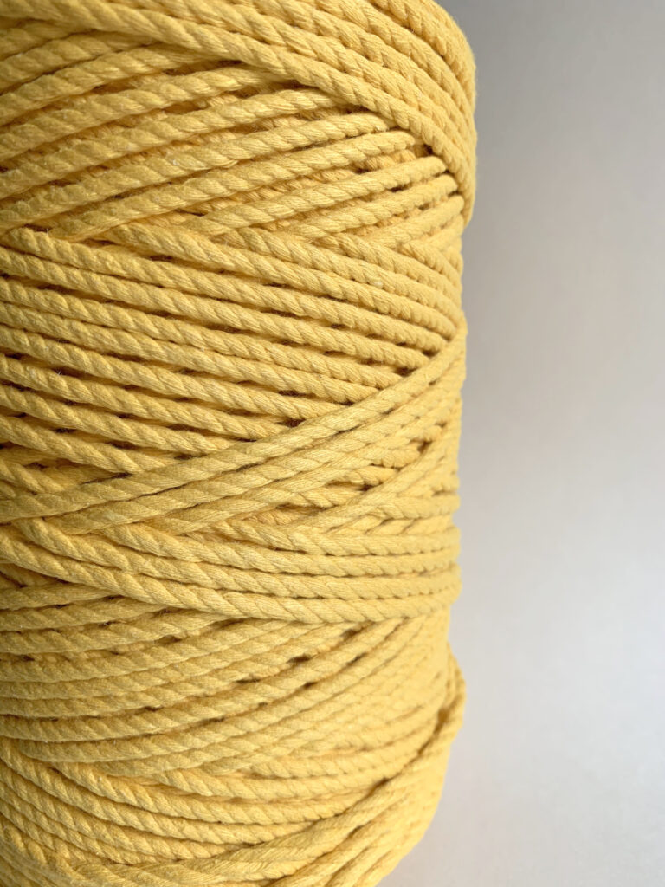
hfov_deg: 53.1
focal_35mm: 26
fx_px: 666
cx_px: 332
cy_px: 444
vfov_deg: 67.3
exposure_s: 1/121
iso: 50
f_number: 1.8
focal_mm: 4.25
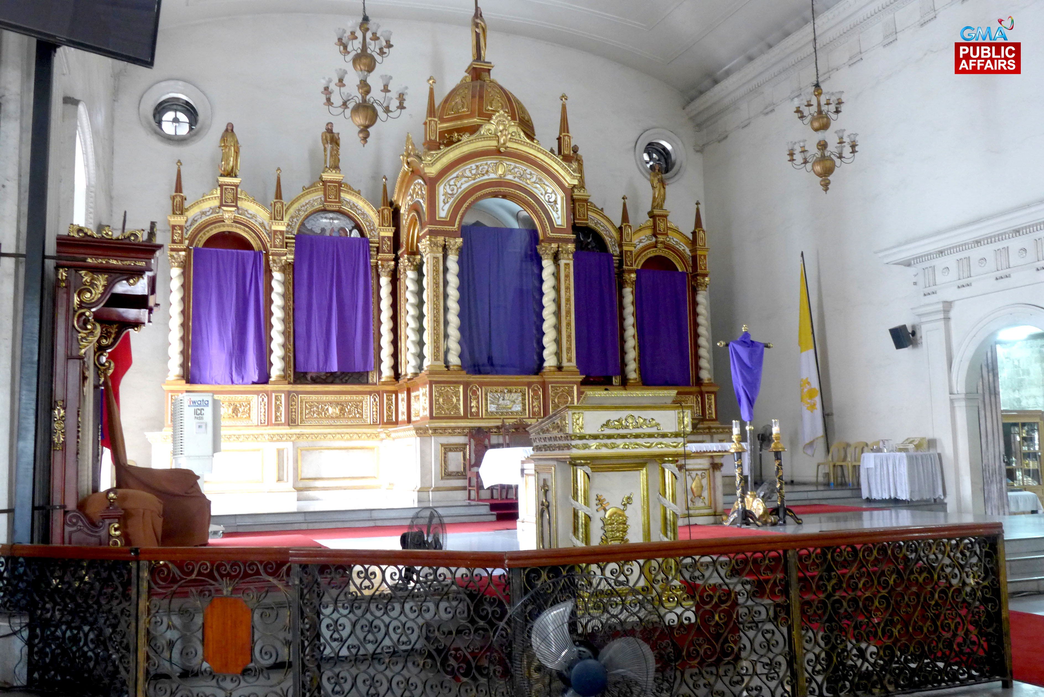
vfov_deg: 41.1
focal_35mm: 32
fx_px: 928
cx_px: 522
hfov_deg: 58.7
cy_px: 348
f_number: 2.8
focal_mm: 6.3
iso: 400
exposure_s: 1/5
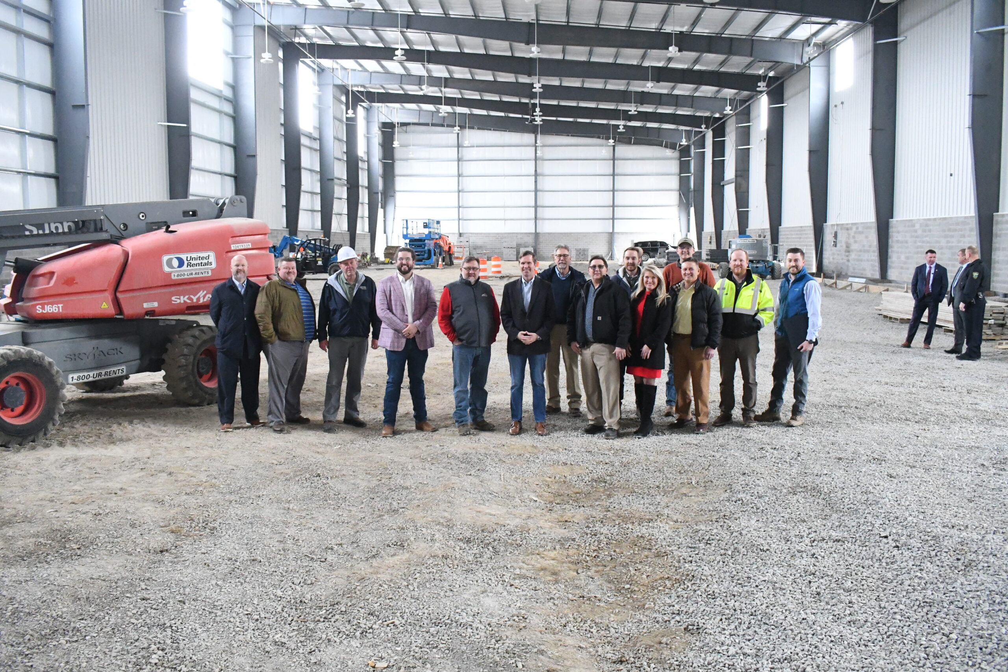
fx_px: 840
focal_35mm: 30
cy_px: 336
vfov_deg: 43.6
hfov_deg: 61.9
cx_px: 504
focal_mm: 20
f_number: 6.3
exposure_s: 1/250
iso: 10000
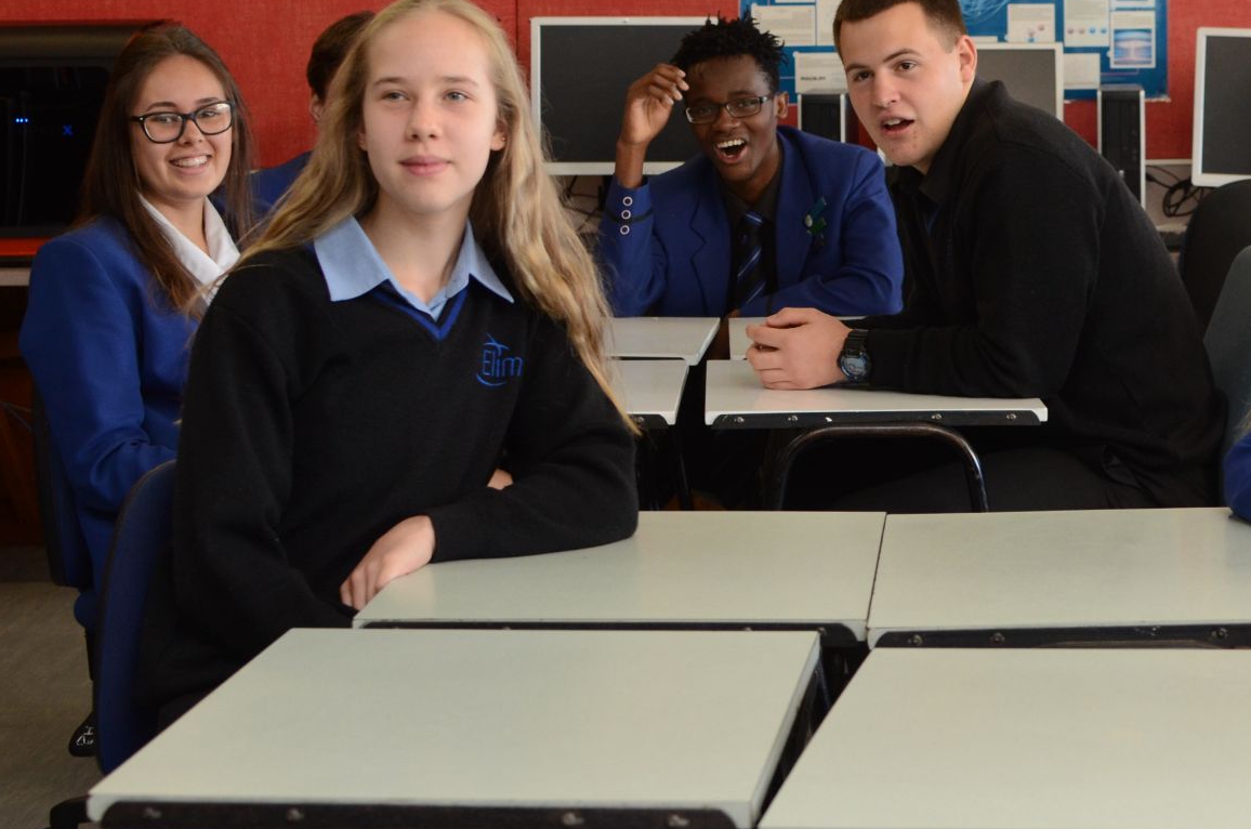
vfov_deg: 15.0
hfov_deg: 22.2
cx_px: 1005
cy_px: 339
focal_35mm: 91
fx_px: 3151
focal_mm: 35
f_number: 4
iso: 800
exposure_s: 1/125
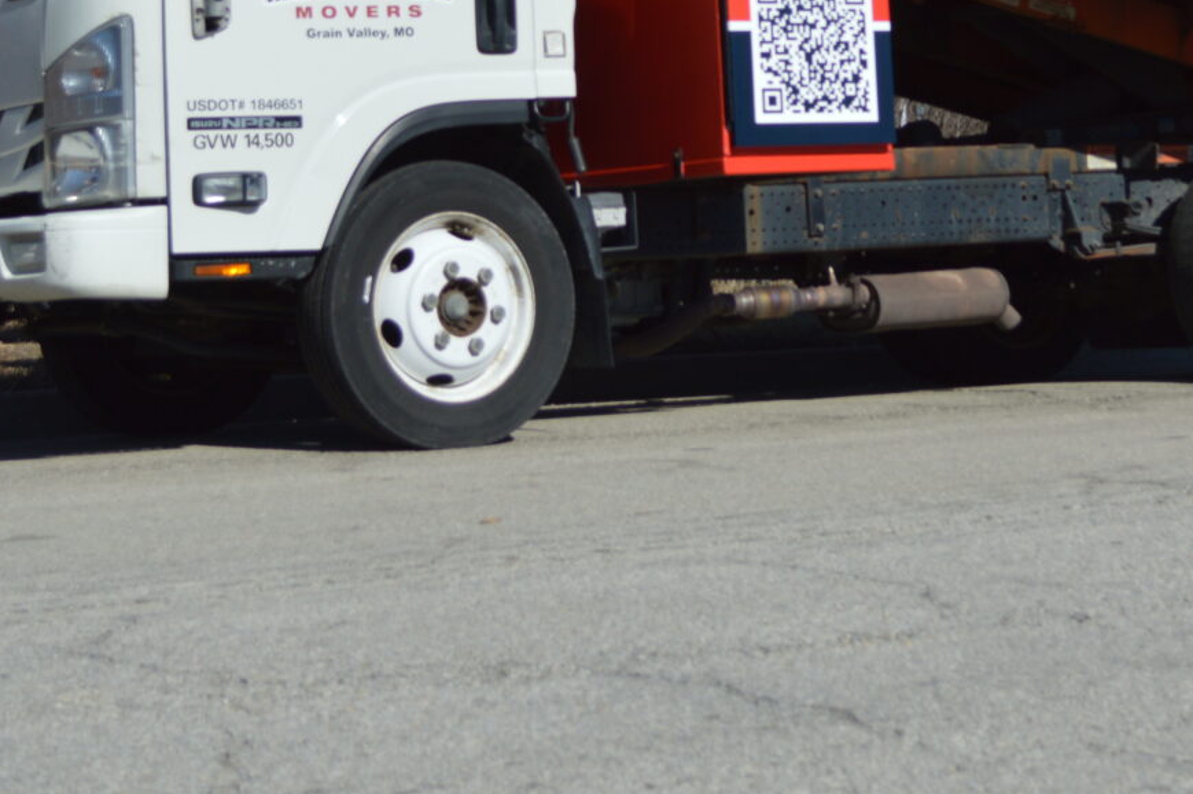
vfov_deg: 13.5
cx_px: 736
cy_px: -100
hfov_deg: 20.6
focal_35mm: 99
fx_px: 3278
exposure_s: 1/1250
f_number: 4.5
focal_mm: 28
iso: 100
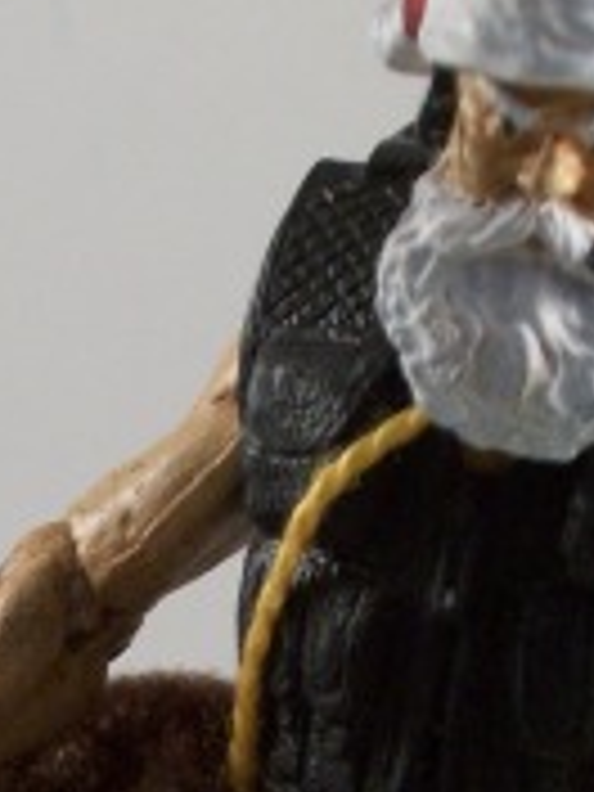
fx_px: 5491
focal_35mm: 240
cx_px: 266
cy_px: 1116
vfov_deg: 8.1
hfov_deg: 6.2
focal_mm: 11
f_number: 4.1
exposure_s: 1/77
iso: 107
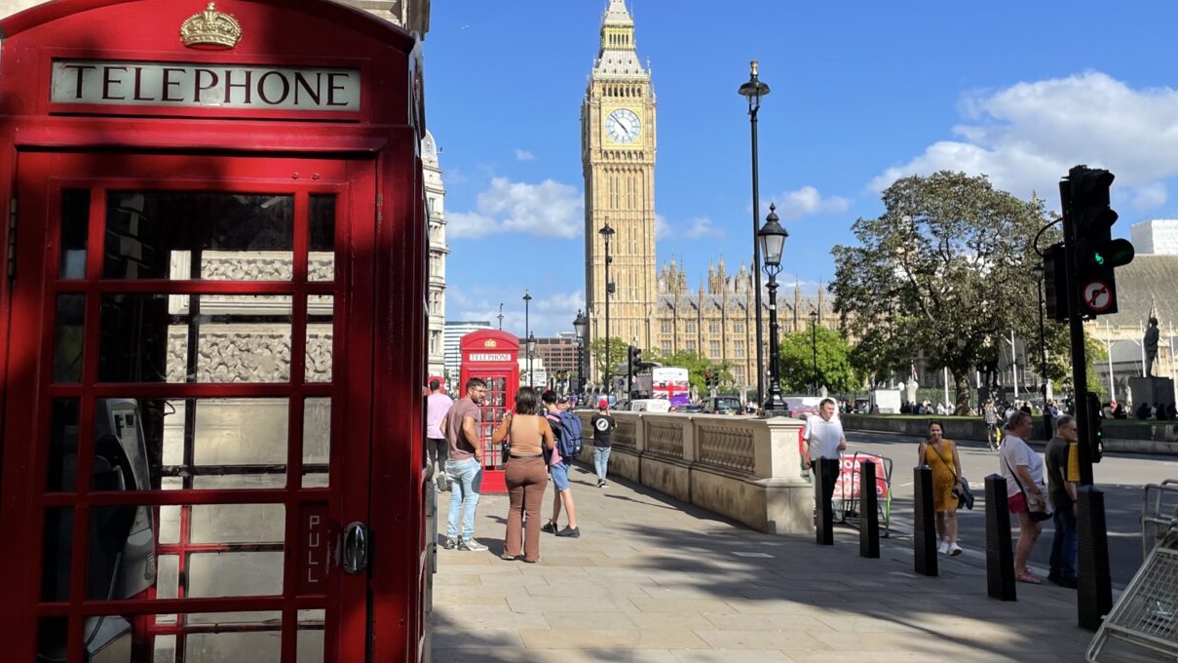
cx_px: 535
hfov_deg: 55.2
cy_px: 279
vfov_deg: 32.8
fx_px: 1124
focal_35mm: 36
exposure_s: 1/3731
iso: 32
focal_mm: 4.2
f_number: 1.6
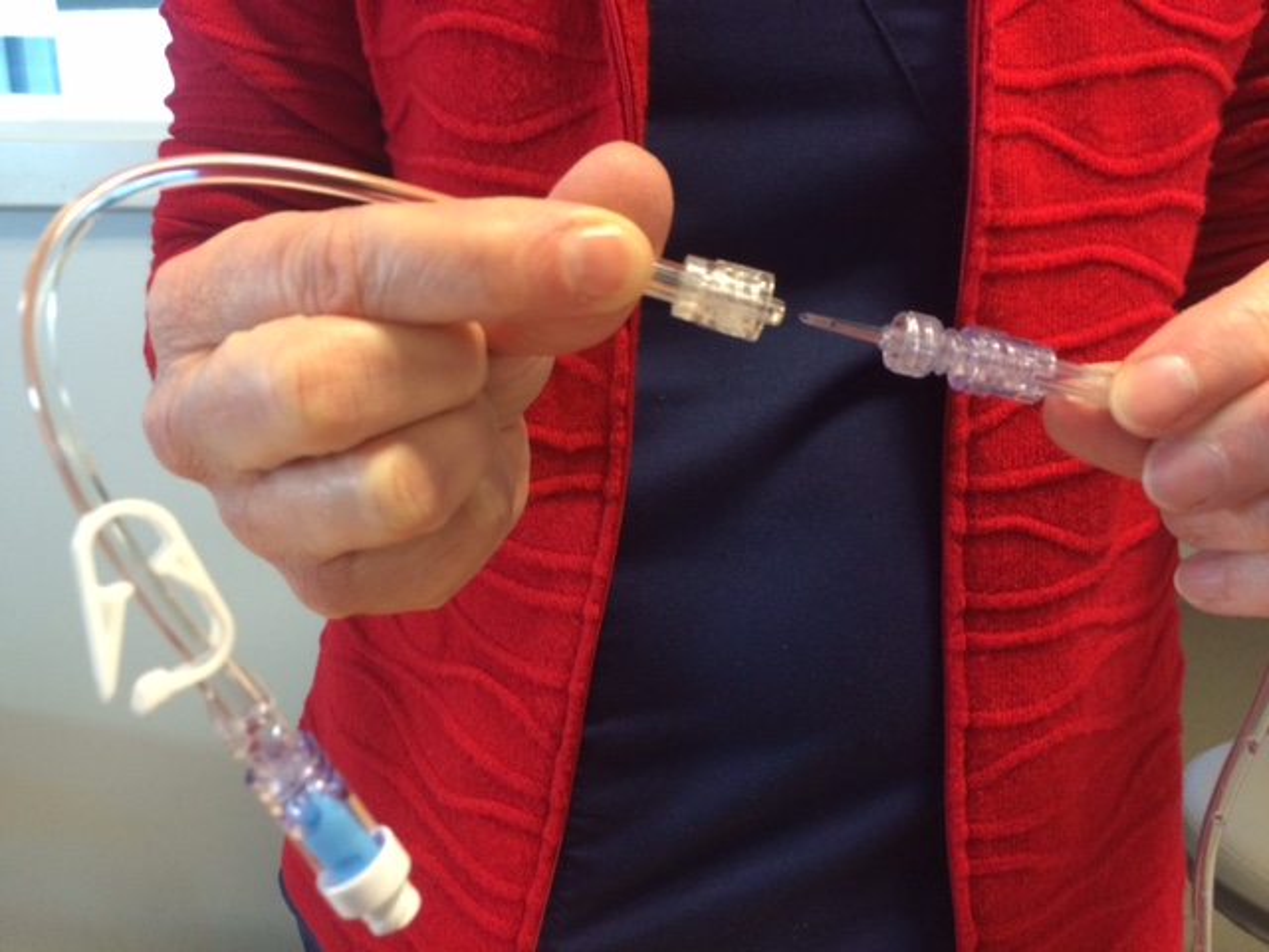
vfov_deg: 48.2
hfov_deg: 61.7
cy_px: 476
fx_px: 1063
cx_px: 634
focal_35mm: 29
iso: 200
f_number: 2.2
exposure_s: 1/30
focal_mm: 4.15
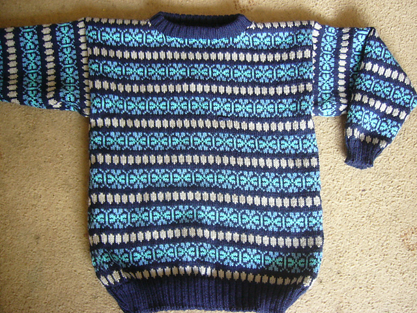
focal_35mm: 35
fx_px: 422
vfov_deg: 40.7
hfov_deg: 52.6
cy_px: 156
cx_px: 208
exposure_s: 1/13
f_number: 2.8
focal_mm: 5.8
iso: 200
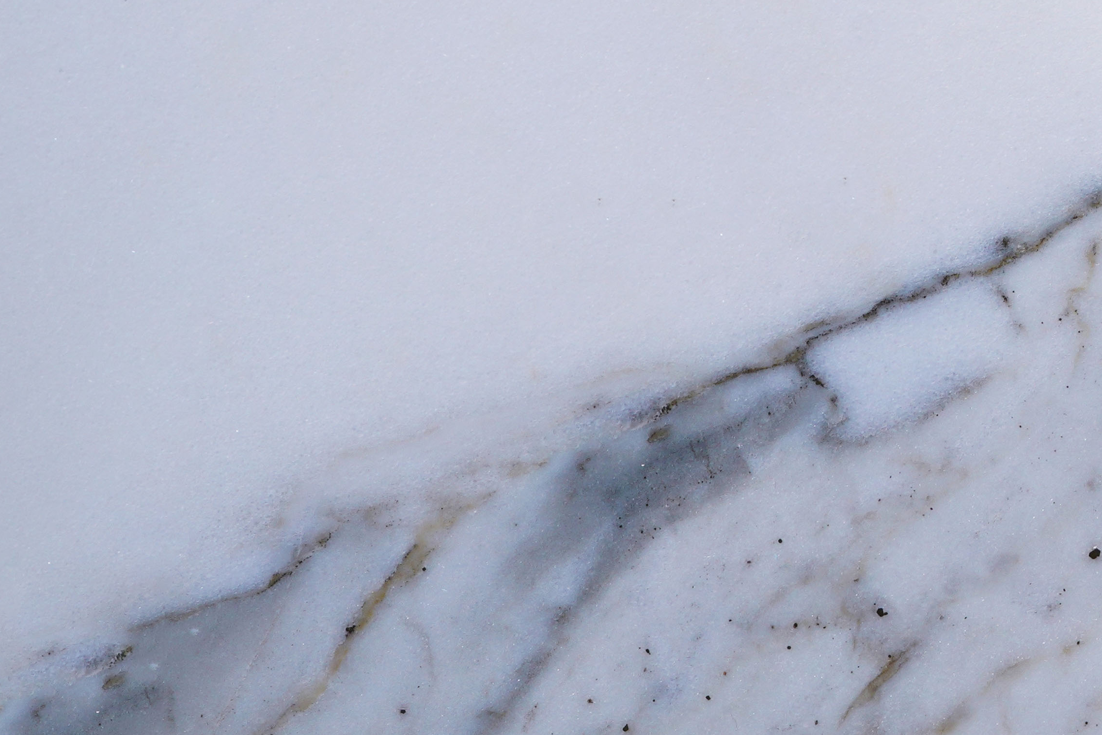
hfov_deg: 9.3
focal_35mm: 209
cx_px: 2087
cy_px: -327
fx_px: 6397
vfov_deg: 6.5
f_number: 10
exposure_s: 1/160
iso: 200
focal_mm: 50
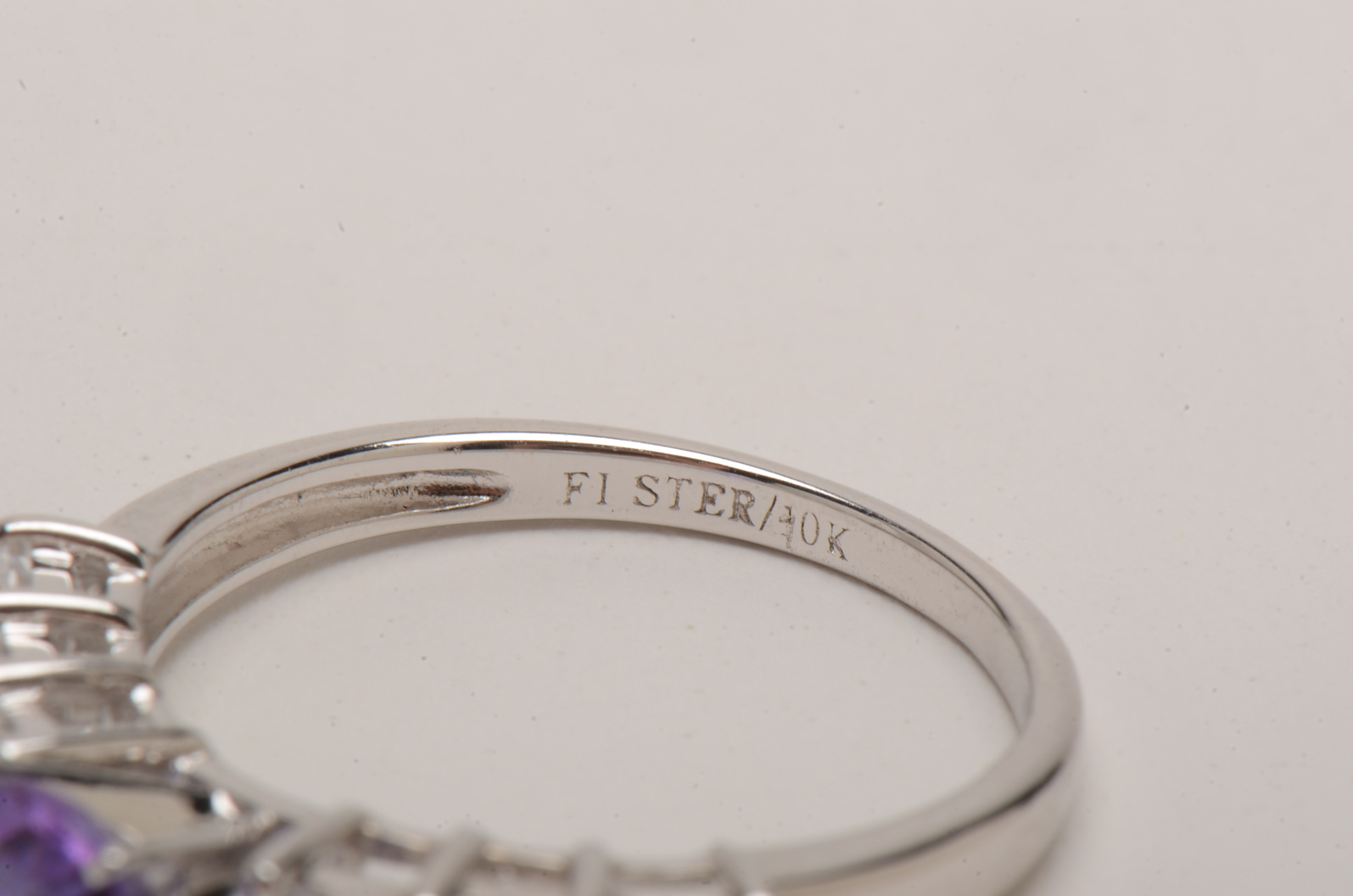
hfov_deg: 16.1
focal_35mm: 128
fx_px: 4782
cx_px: 676
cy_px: 448
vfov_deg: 10.7
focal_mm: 85
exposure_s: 1/160
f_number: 32
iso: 100
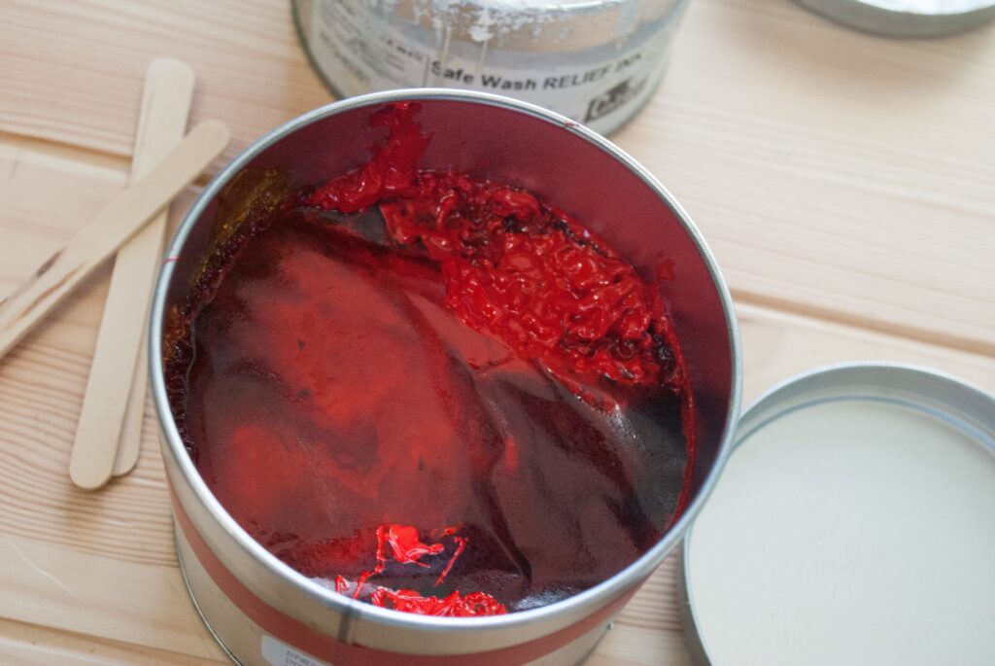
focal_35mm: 52
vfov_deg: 25.8
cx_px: 498
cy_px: 333
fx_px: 1452
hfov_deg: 37.8
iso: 800
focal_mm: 35
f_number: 6.3
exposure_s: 1/20
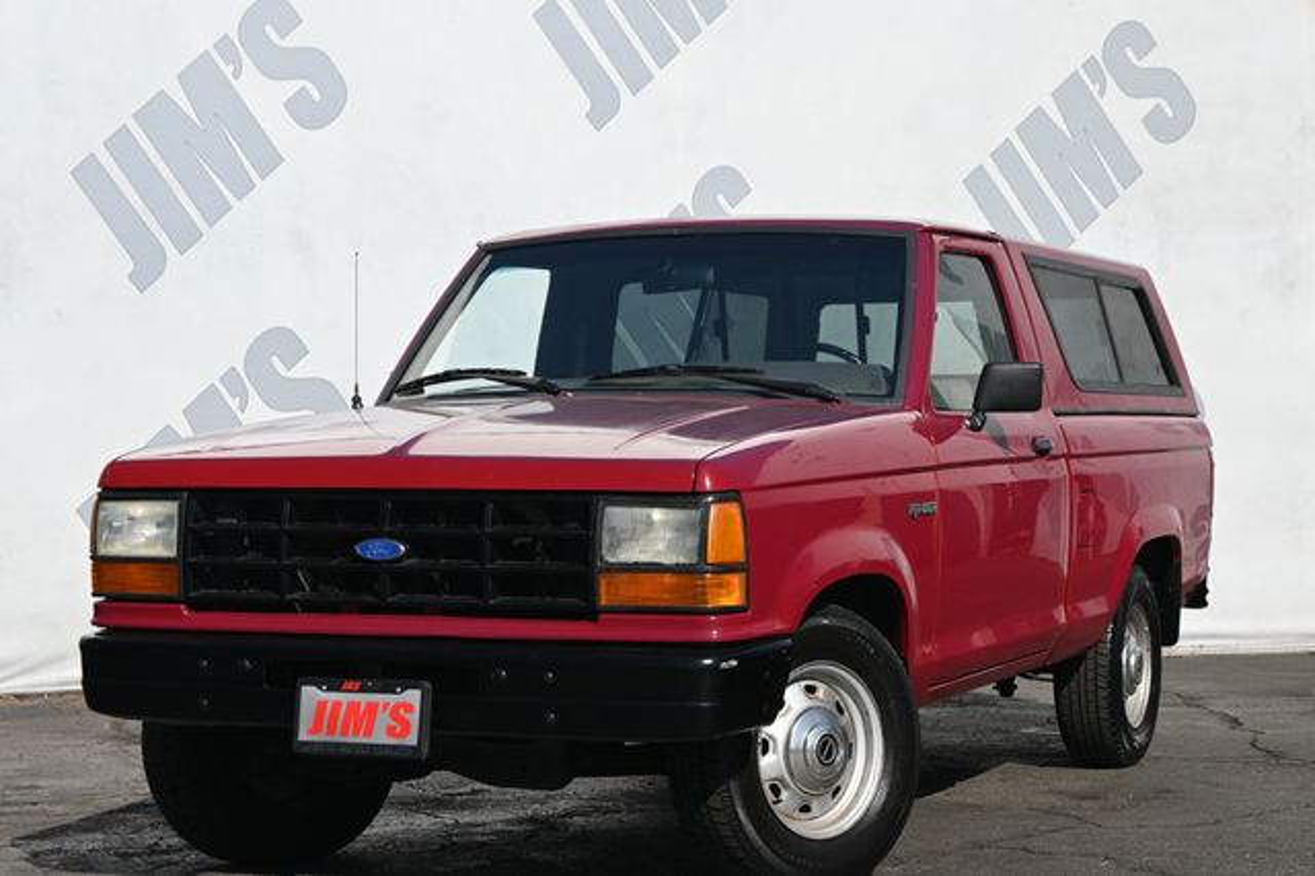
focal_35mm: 75
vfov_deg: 18.2
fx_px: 2738
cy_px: 438
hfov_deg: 27.0
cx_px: 658
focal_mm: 50
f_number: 6.3
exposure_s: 1/320
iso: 100
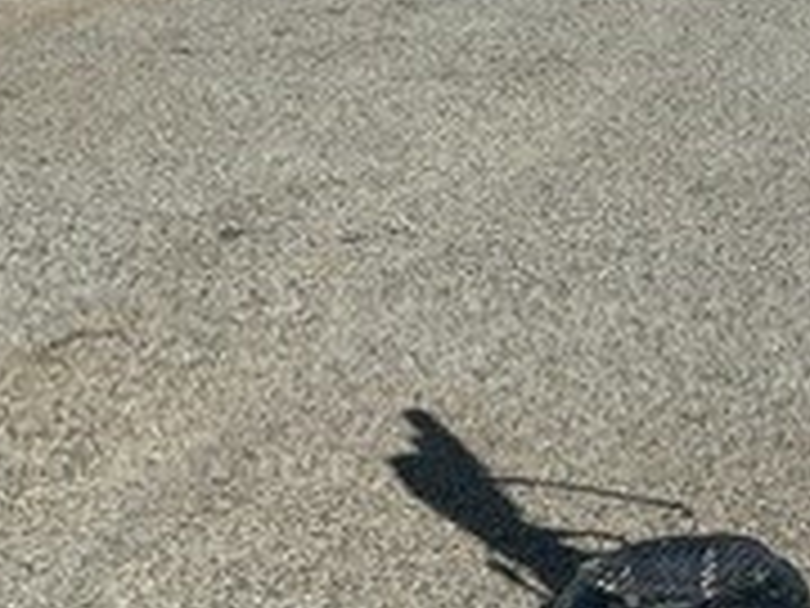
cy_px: 293
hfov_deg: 17.7
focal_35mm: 103
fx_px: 2410
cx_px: 1080
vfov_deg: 14.4
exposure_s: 1/1912
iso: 25
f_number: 1.8
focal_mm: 3
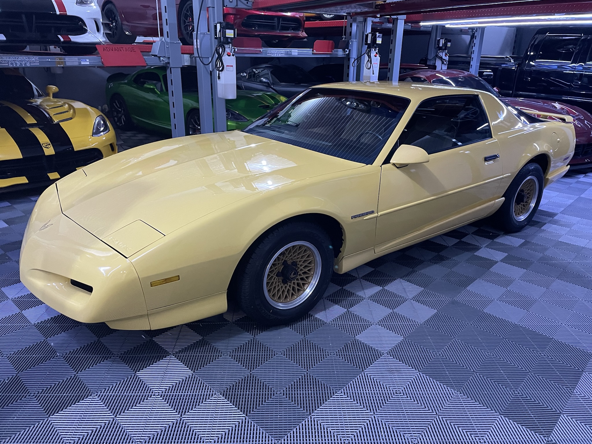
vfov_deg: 53.1
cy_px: 222
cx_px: 296
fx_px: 445
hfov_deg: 67.3
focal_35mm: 26
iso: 500
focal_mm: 4.2
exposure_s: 1/60
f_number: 1.6
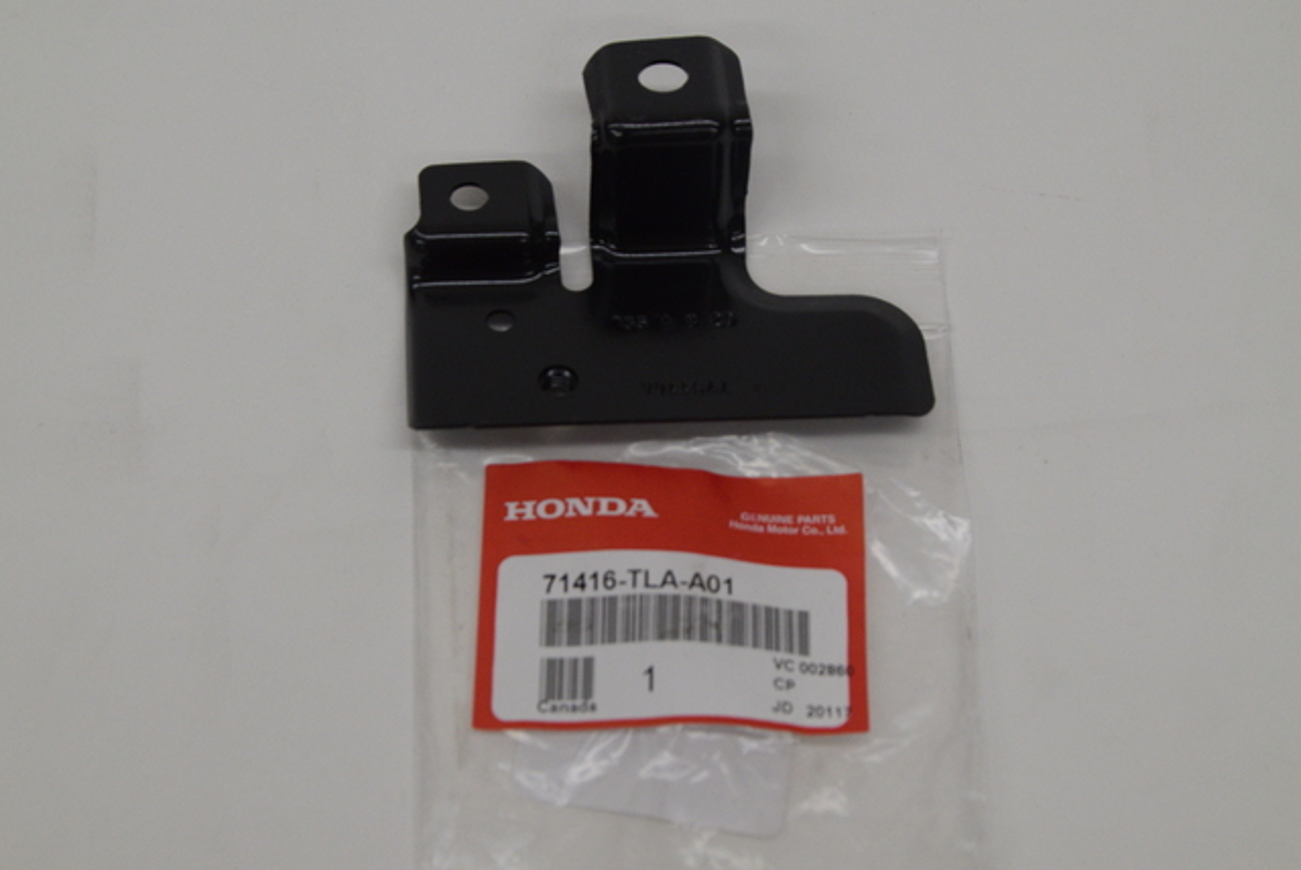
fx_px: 2604
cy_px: 435
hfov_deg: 28.0
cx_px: 650
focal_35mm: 72
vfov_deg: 19.0
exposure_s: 1/160
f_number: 10
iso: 2000
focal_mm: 48
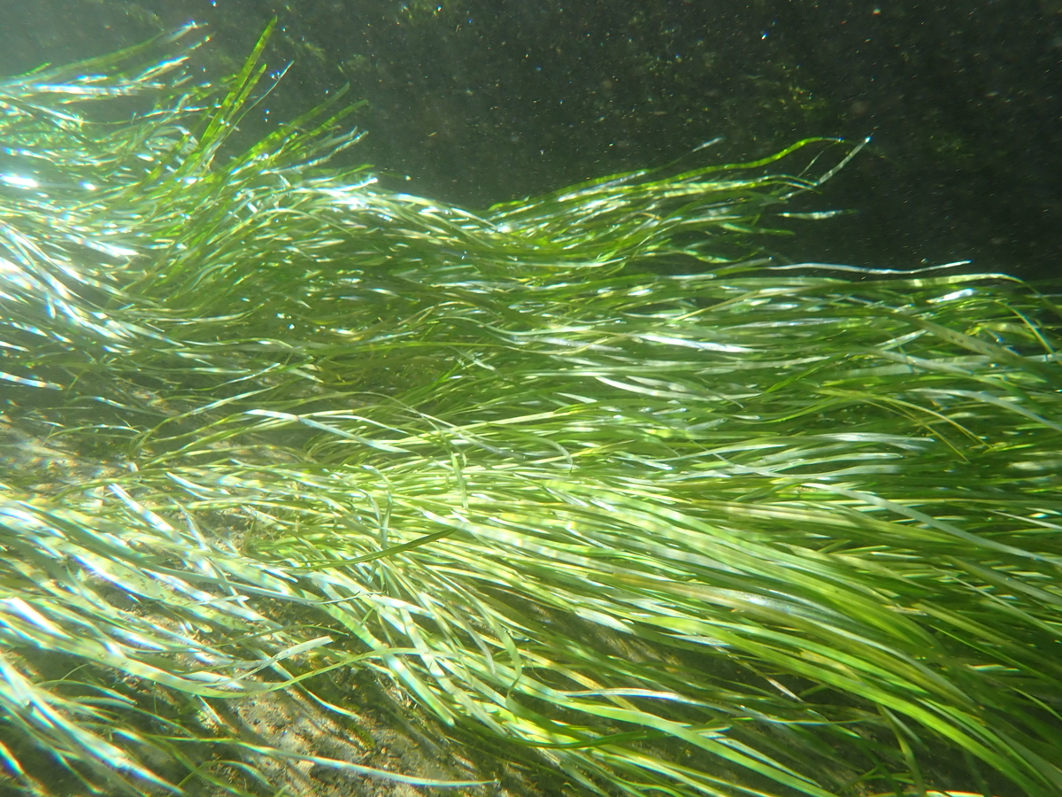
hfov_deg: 69.4
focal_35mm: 25
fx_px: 767
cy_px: 398
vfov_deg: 54.9
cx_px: 531
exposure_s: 1/400
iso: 100
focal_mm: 4.5
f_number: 2.8
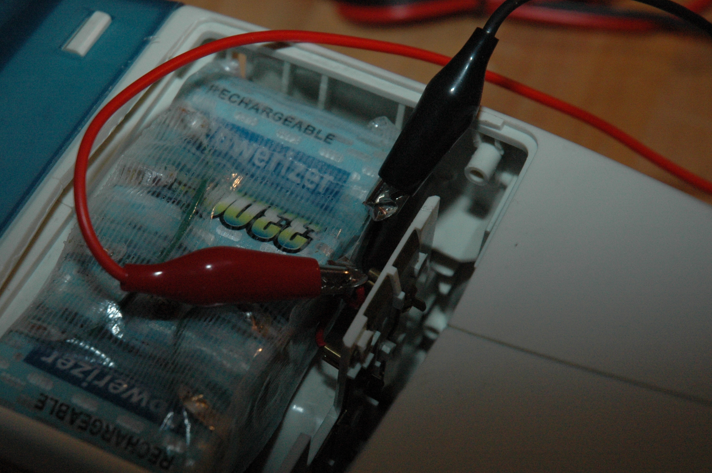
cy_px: 299
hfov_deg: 15.4
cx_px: 302
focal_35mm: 133
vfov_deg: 10.3
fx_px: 2628
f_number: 5.6
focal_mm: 70
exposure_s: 1/60
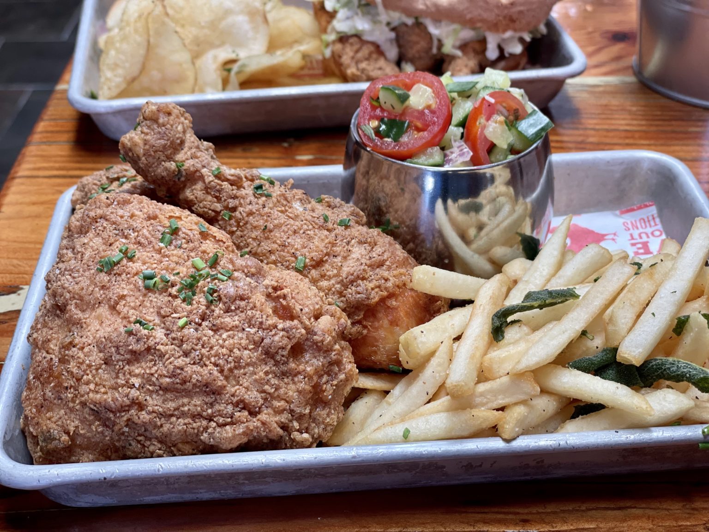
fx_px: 1065
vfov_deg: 28.0
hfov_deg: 36.8
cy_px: 266
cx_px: 354
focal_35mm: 52
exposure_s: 1/120
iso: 125
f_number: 2
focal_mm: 6
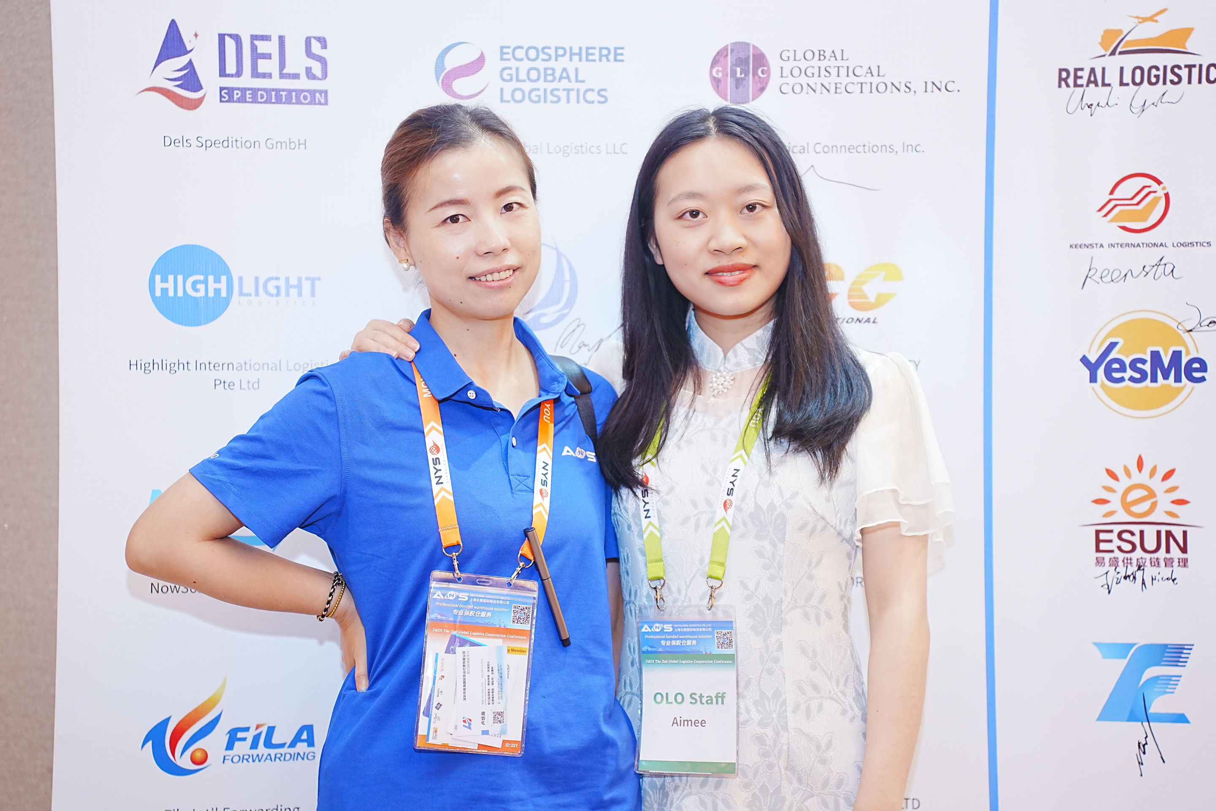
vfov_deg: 20.3
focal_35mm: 67
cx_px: 608
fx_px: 2263
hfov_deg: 30.1
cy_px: 406
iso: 1250
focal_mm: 67
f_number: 3.2
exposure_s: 1/160
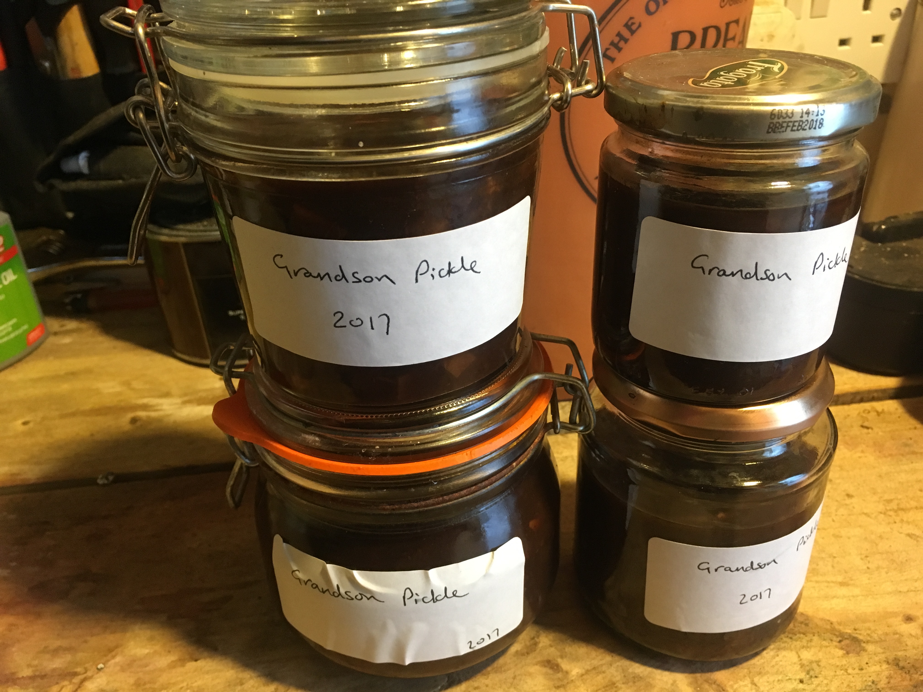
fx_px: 773
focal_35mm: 29
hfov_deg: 61.7
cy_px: 346
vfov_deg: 48.2
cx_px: 462
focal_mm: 4.15
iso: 200
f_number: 2.2
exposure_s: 1/20
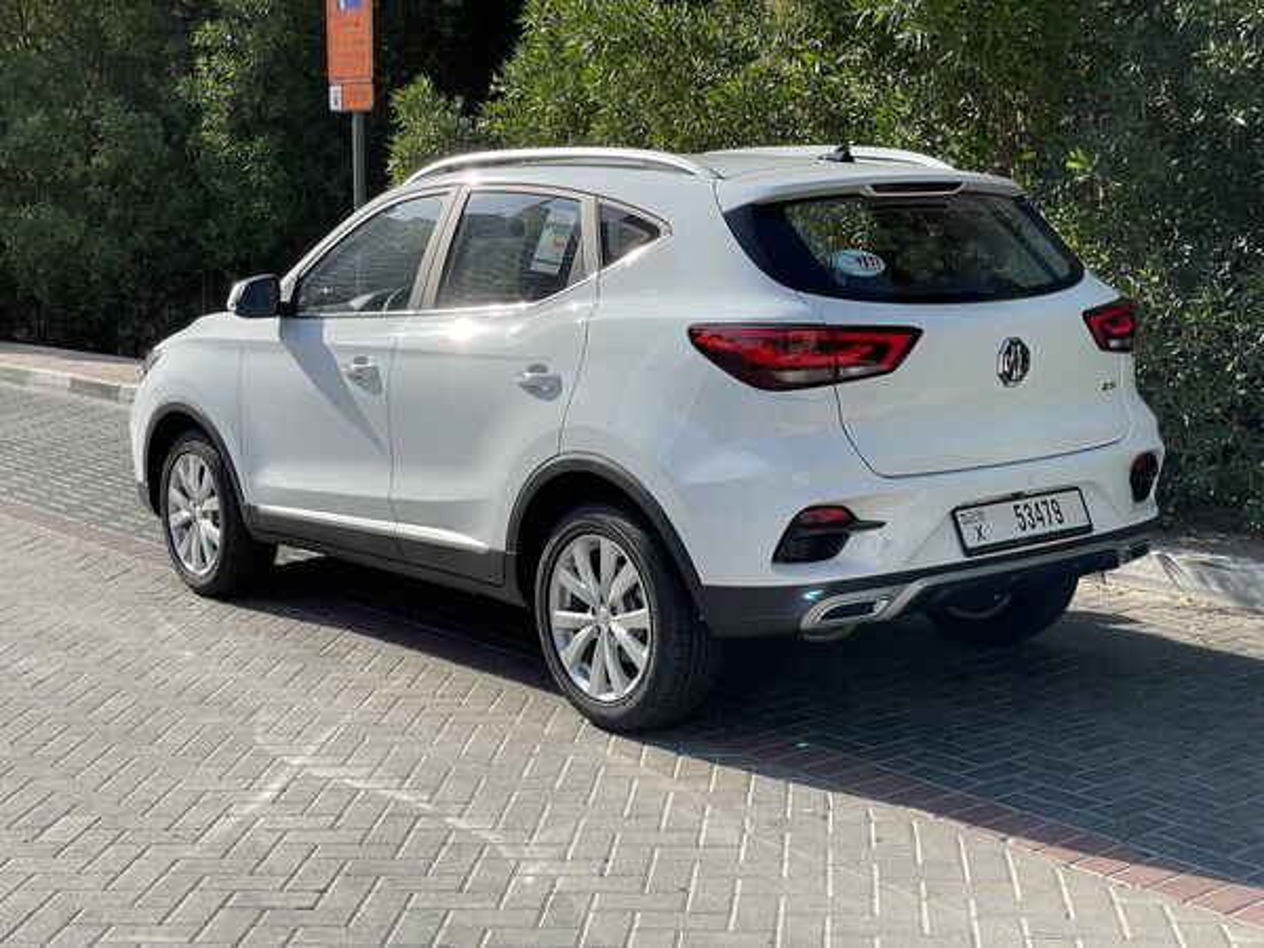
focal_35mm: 52
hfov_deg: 36.8
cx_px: 632
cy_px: 474
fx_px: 1899
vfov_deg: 28.0
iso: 25
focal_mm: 6
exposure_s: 1/1332
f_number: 2
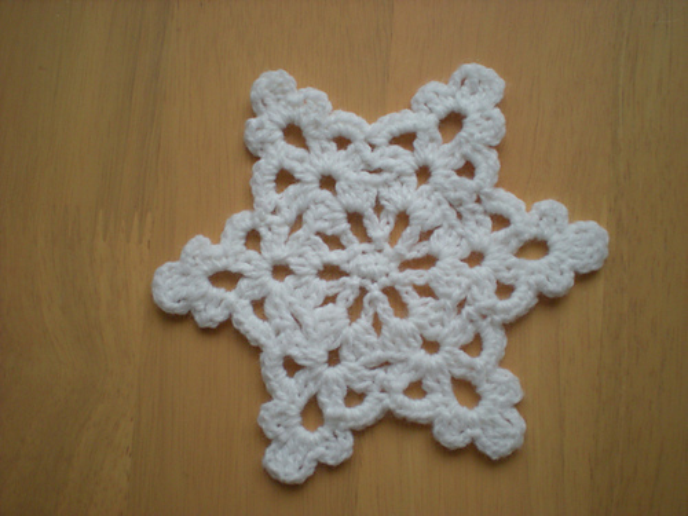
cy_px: 258
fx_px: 755
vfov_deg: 37.7
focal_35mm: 38
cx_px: 344
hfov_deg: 49.0
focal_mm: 6.3
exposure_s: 1/30.4
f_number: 3.1
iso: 200
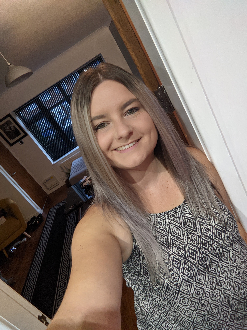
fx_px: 200
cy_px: 165
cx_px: 124
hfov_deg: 63.4
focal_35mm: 21
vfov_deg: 79.0
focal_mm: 2.47
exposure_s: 1/50
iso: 889
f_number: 2
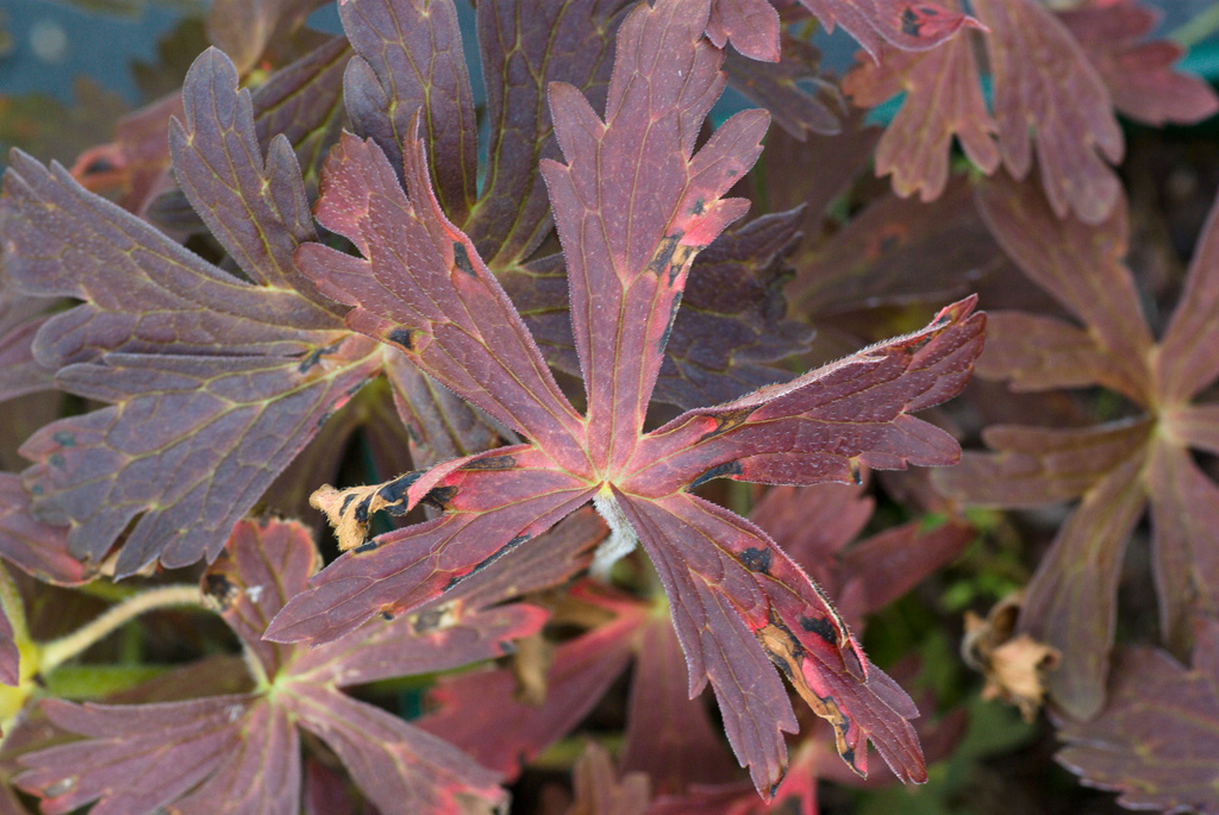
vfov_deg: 10.2
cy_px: 408
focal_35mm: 135
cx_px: 610
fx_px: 4576
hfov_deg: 15.2
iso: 400
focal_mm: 90
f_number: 11
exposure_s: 1/60
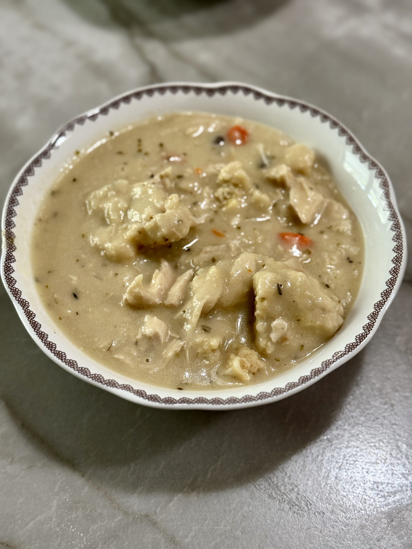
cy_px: 274
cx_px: 206
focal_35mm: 48
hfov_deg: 30.3
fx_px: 762
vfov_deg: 39.7
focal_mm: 6.76
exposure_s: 1/40
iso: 200
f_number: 1.78
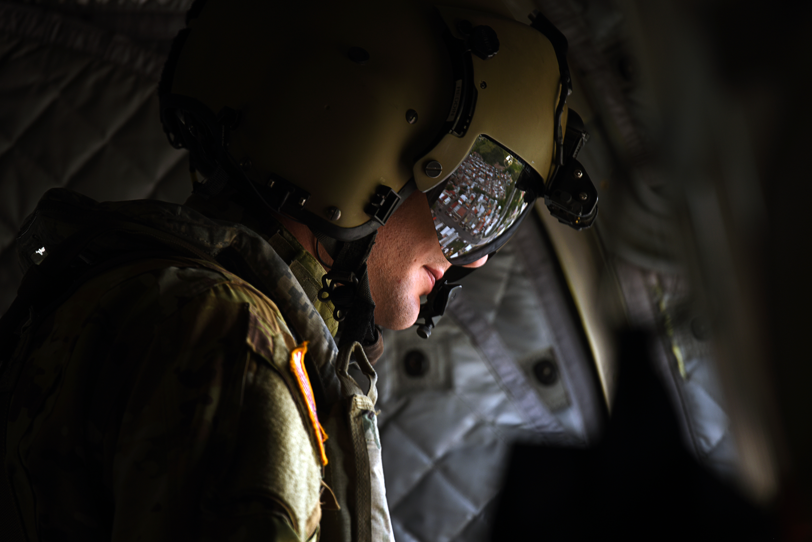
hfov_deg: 5.2
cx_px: 406
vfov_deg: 3.4
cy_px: 271
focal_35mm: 400
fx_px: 9025
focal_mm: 400
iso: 160
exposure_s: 1/100
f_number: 5.6
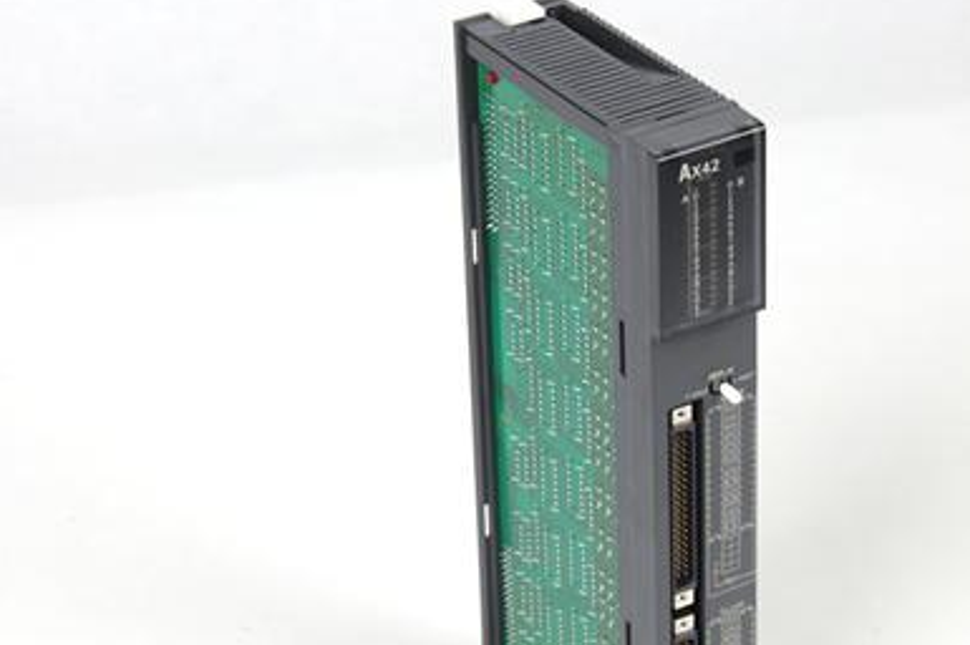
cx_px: 670
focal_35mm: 145
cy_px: 445
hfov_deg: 14.1
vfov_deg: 9.4
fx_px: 3904
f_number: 10
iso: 200
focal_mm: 62
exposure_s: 1/200
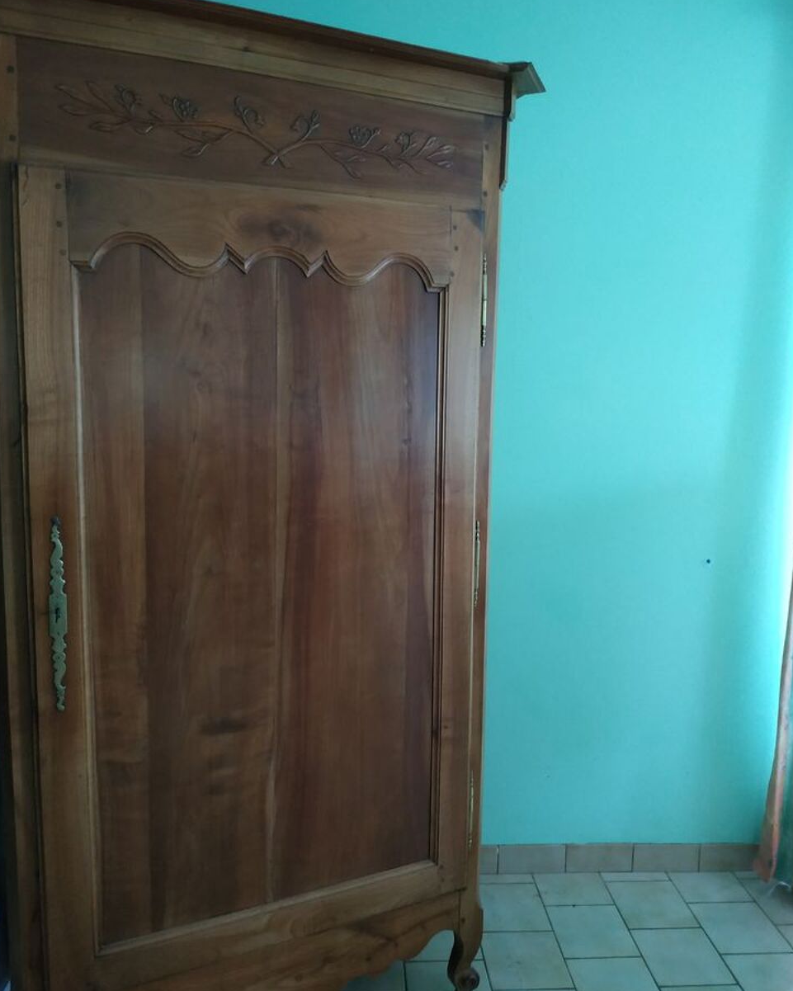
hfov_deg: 54.9
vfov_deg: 66.0
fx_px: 763
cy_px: 475
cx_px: 390
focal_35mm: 26
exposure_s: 1/20
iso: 800
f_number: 1.9
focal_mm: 3.94
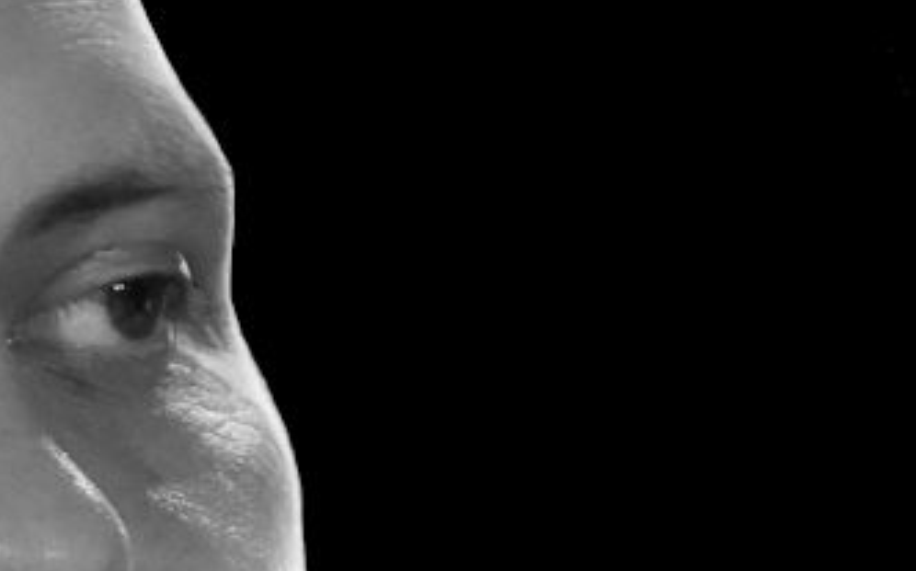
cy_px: 1045
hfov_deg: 1.0
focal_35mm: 2034
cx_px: 607
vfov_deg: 0.6
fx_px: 50742
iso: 12800
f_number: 6.3
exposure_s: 1/160
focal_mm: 345
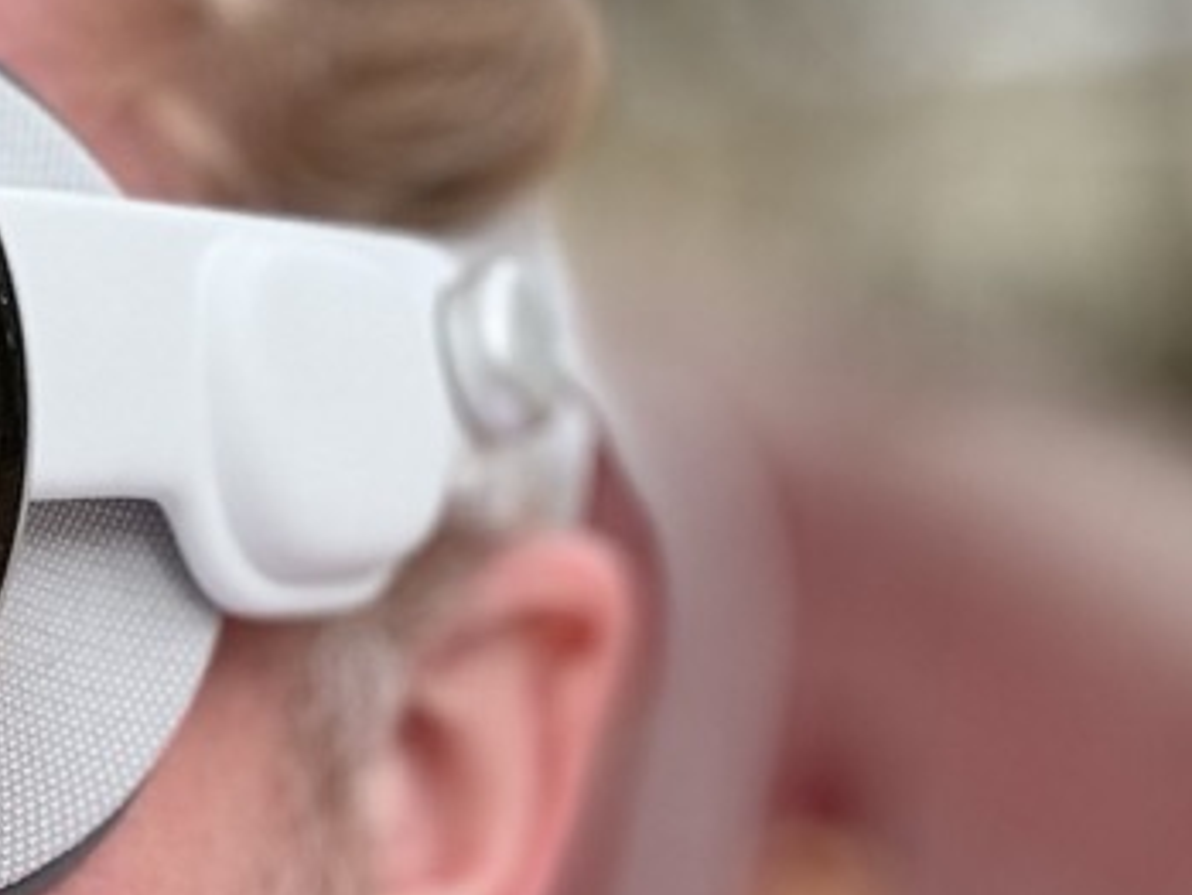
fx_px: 3789
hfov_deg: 16.2
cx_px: -663
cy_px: 693
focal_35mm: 110
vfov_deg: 13.4
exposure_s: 1/121
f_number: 1.9
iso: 80
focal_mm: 2.69
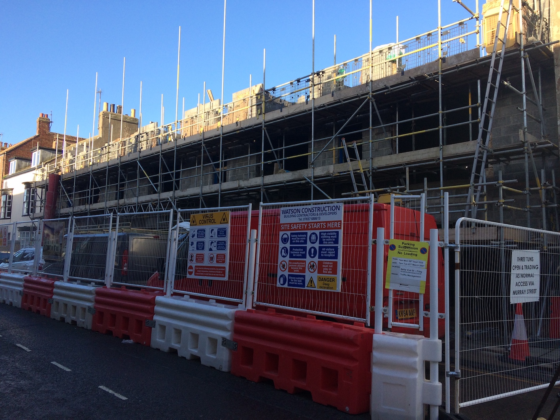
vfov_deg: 48.2
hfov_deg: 61.7
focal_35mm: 29
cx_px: 280
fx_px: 469
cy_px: 210
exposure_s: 1/684
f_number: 2.2
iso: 32
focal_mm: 4.15
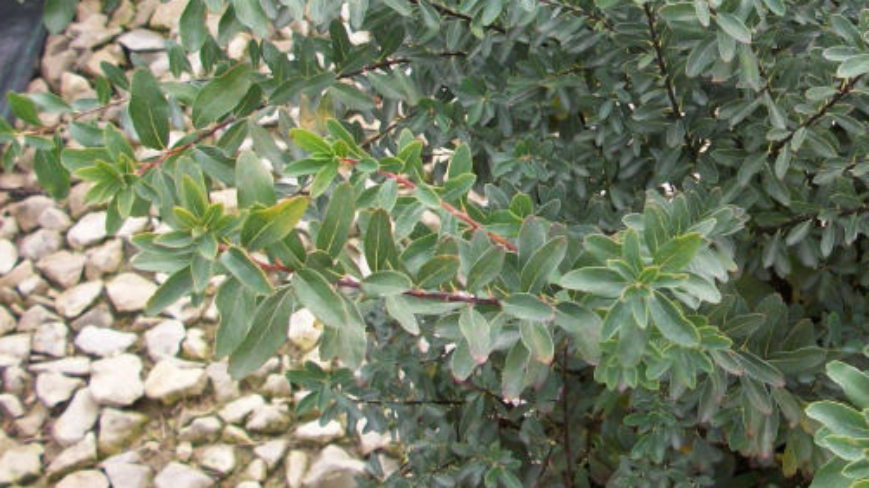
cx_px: 807
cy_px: 116
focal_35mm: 76
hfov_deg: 26.8
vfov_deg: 15.8
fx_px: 1751
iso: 134
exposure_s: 1/500
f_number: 3.1
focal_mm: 6.3
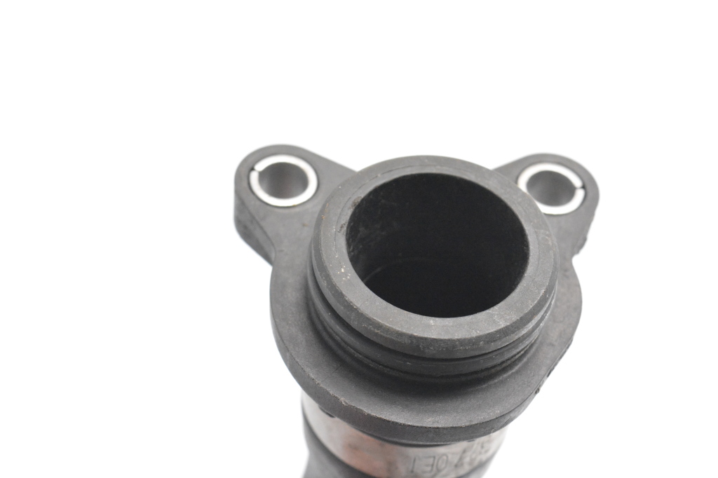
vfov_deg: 16.5
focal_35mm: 82
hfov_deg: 24.6
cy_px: 239
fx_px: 1645
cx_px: 359
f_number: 10
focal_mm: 55
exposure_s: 1/400
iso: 6400
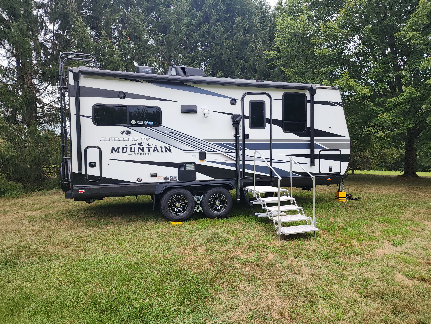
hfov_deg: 73.9
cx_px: 216
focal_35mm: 23
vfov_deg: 58.9
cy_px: 162
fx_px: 286
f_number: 1.8
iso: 16
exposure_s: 1/120
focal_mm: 6.4
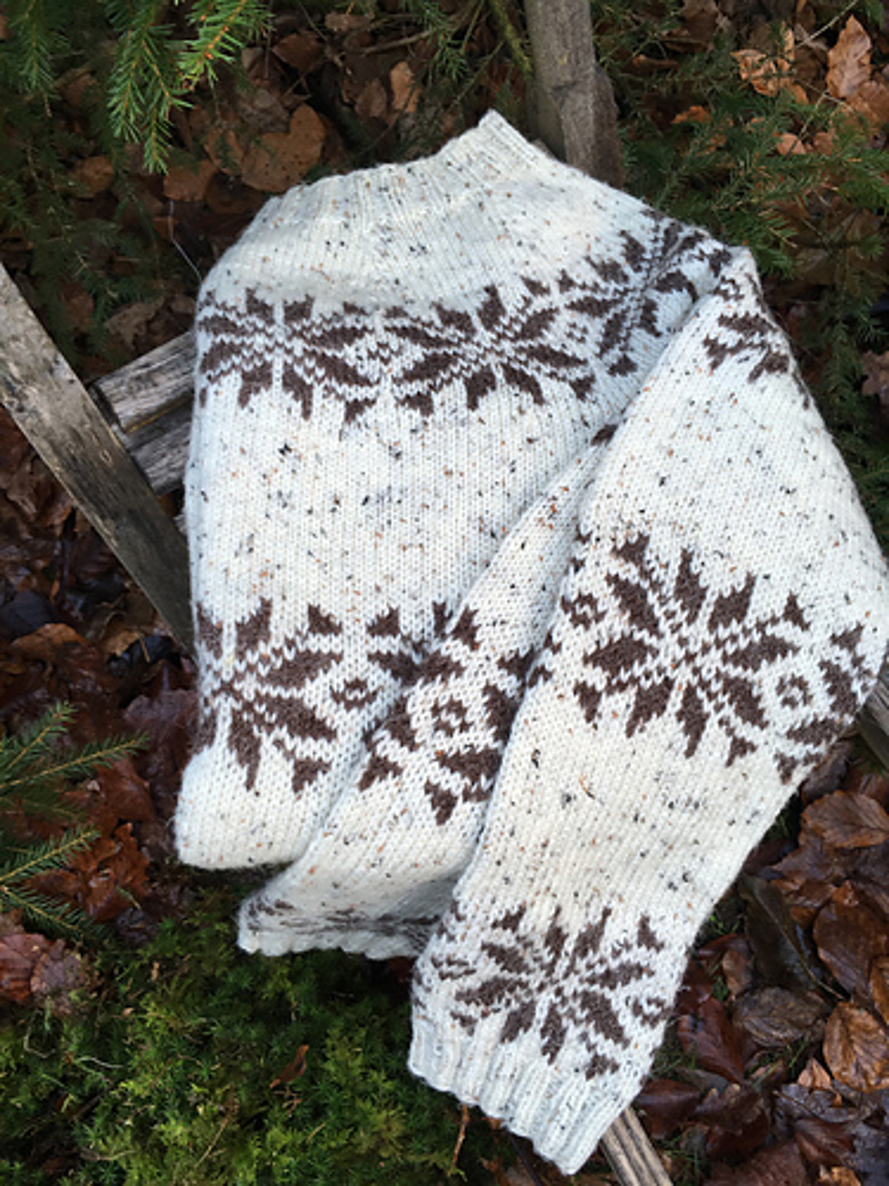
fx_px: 993
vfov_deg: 61.7
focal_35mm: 29
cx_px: 444
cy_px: 593
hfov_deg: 48.2
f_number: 2.2
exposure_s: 1/50
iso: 32
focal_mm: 4.15
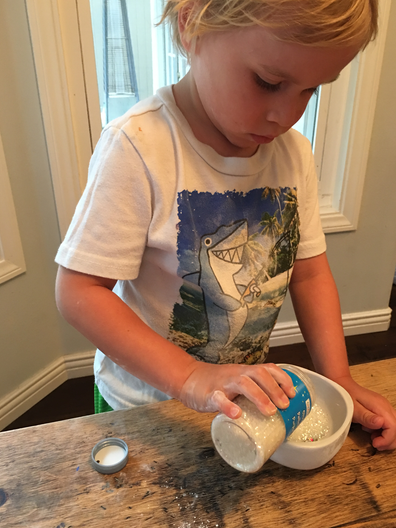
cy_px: 267
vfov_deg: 60.0
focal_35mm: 30
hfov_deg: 46.8
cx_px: 199
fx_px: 458
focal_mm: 4.15
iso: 100
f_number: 2.2
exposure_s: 1/15
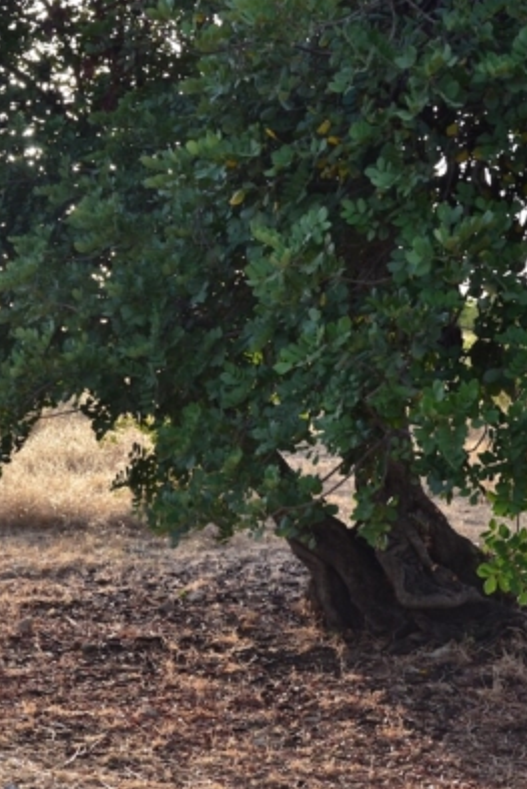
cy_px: 392
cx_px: 102
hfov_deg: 21.0
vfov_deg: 31.4
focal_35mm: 64
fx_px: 1404
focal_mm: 28
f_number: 10
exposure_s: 1/200
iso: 400
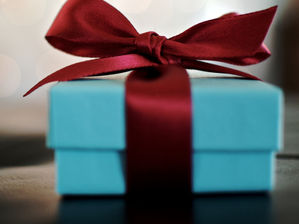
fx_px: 811
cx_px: 53
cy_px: 41
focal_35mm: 94
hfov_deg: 20.6
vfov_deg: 15.6
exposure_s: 1/125
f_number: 1.8
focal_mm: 35
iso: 450
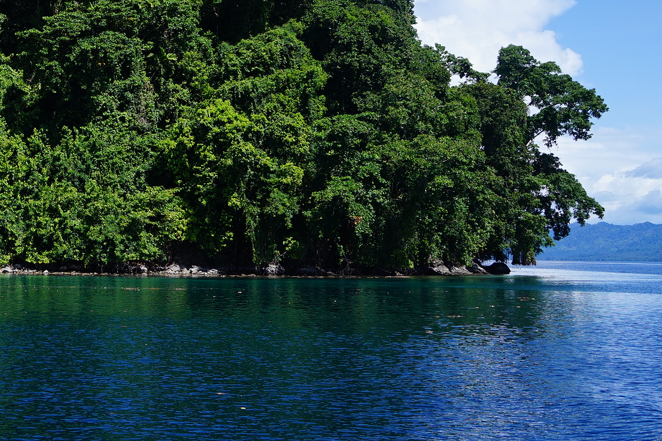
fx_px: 1378
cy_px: 12
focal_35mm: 75
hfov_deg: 25.4
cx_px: -27
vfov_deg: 17.8
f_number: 8
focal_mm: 31
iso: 250
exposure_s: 1/800
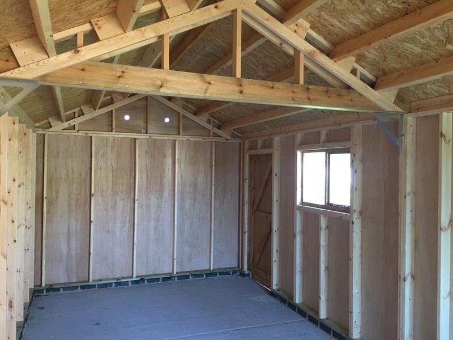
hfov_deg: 61.7
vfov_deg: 48.2
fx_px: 380
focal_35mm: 29
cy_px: 170
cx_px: 226
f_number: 2.2
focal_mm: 4.15
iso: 80
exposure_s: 1/33
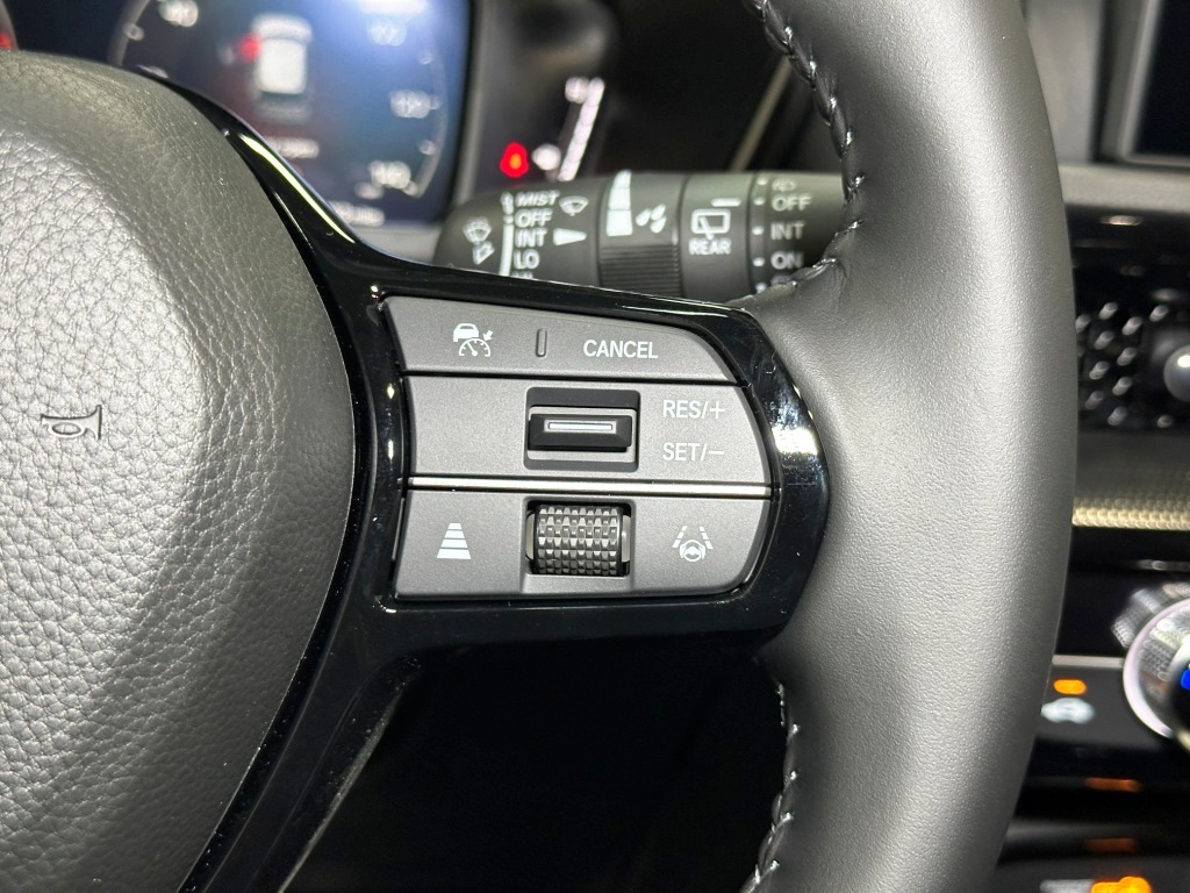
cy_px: 446
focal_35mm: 48
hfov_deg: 39.7
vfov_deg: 30.3
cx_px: 595
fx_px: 1650
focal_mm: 6.86
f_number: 1.78
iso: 400
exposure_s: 1/40
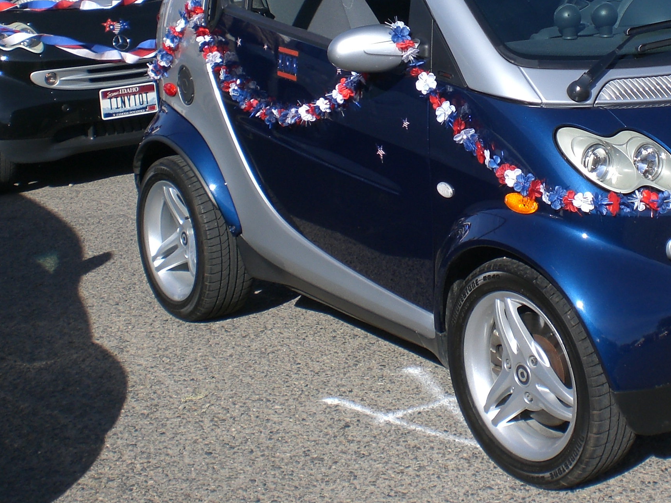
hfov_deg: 27.9
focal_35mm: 68
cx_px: 556
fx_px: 1318
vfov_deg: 21.3
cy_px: 96
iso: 50
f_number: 4.4
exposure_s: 1/400
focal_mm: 6.3
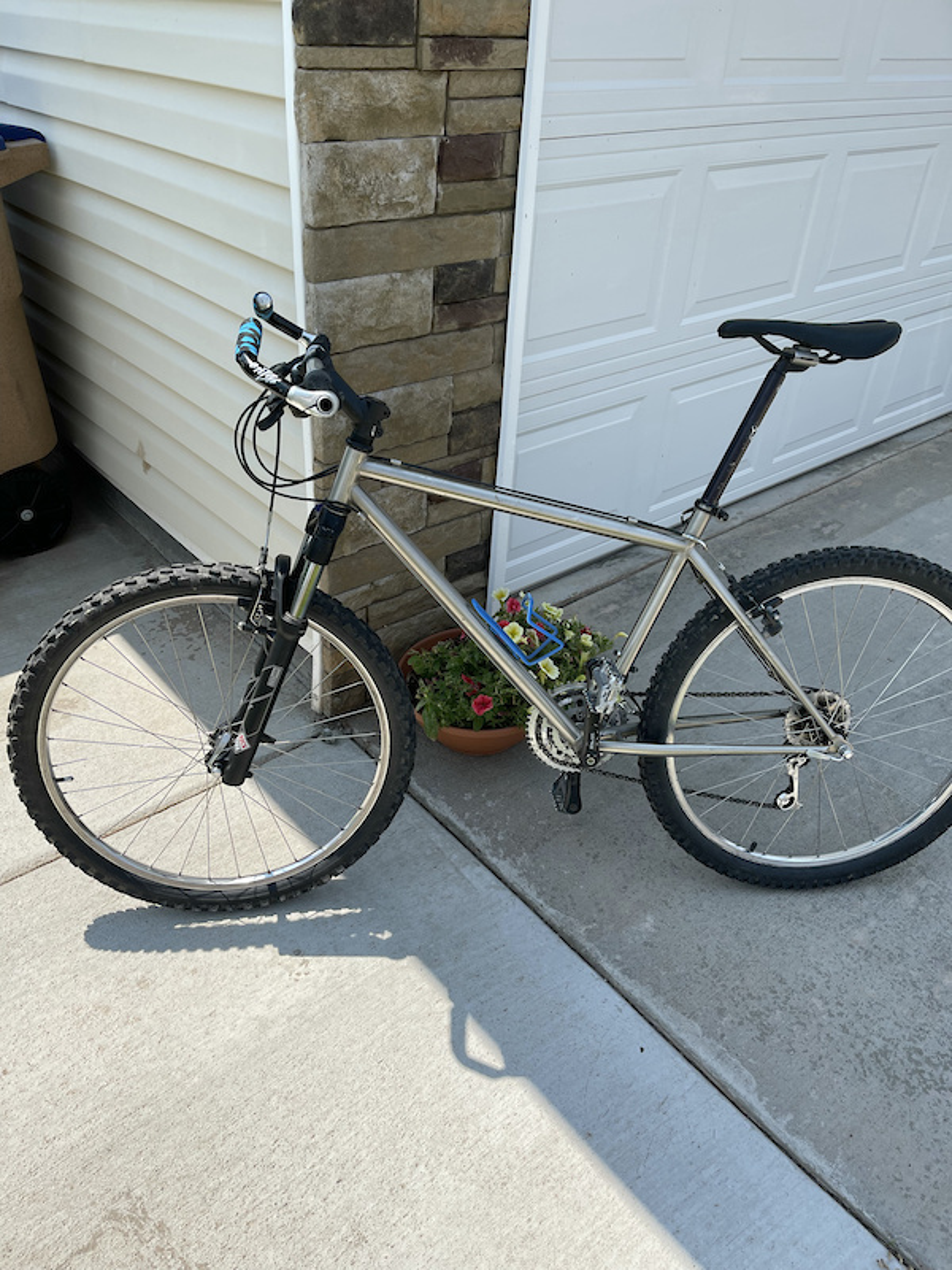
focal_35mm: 26
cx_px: 476
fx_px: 953
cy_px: 635
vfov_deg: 67.3
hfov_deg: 53.1
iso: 32
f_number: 1.6
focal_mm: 5.1
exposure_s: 1/2433
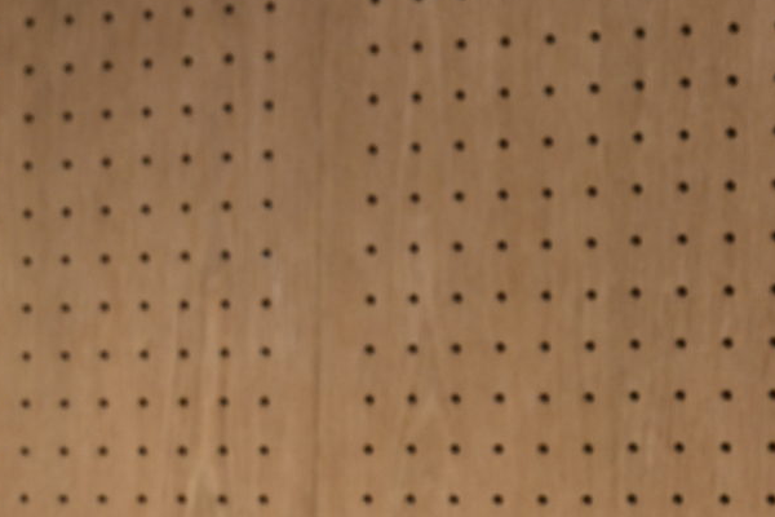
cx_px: -37
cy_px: 867
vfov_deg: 6.0
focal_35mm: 226
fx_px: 4865
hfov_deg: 9.0
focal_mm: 53
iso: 1000
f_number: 4
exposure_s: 1/160
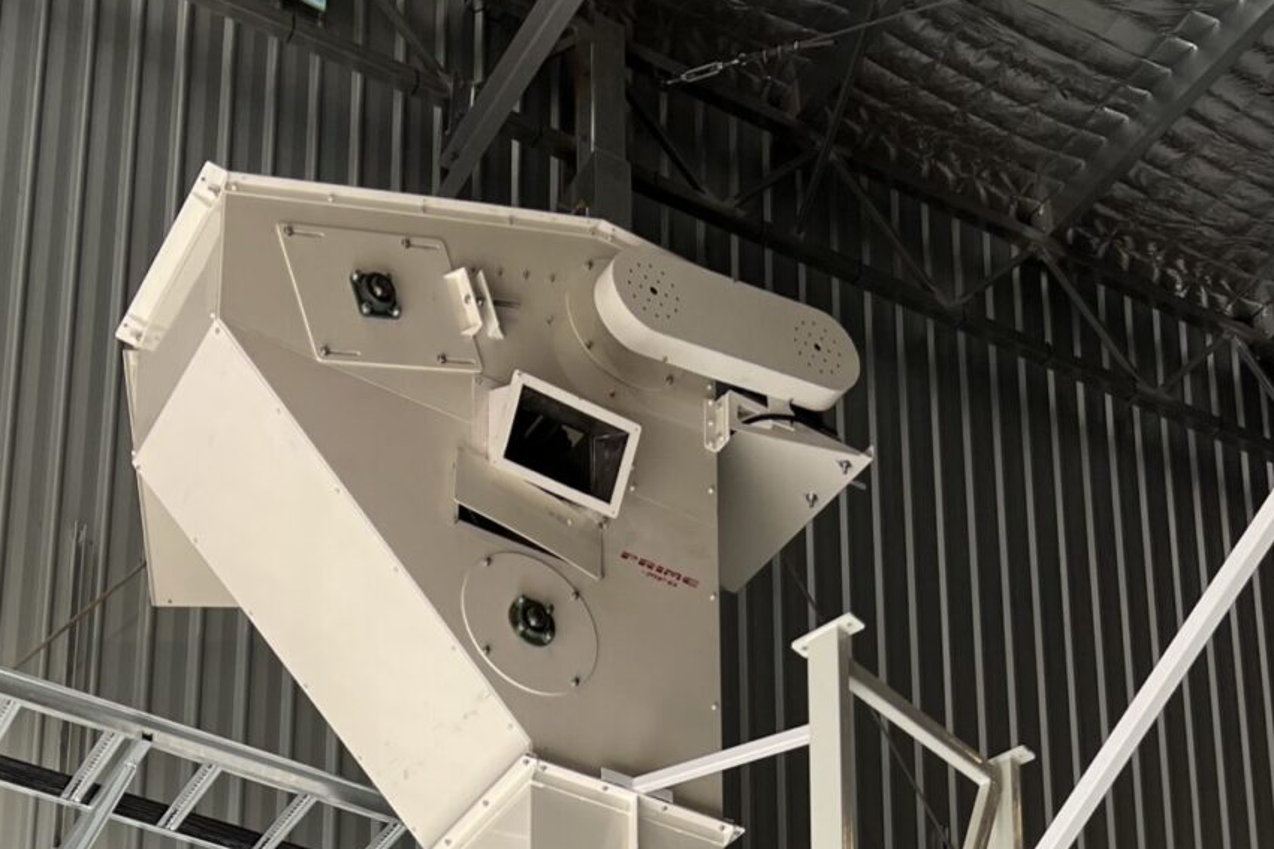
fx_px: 2300
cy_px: 1463
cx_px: 567
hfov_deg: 30.9
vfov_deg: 17.5
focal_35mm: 65
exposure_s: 1/718
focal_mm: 5.7
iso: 50
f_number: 1.5
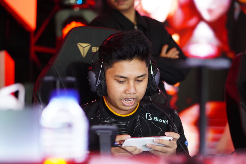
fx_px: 513
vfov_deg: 18.2
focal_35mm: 75
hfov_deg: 27.0
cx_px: 123
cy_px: 82
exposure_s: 1/350
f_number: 1.8
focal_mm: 50
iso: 3200
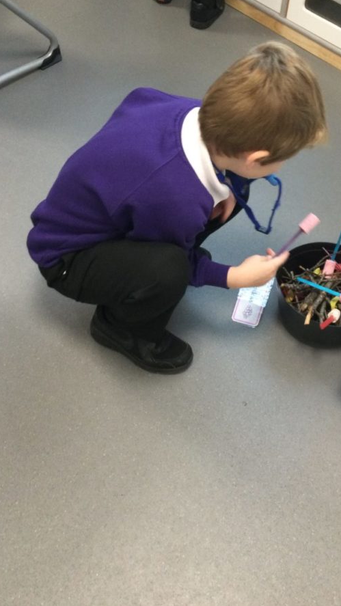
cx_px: 238
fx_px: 627
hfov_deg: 30.1
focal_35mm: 39
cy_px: 259
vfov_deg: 51.4
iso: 125
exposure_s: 1/33
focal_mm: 3.3
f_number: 2.4
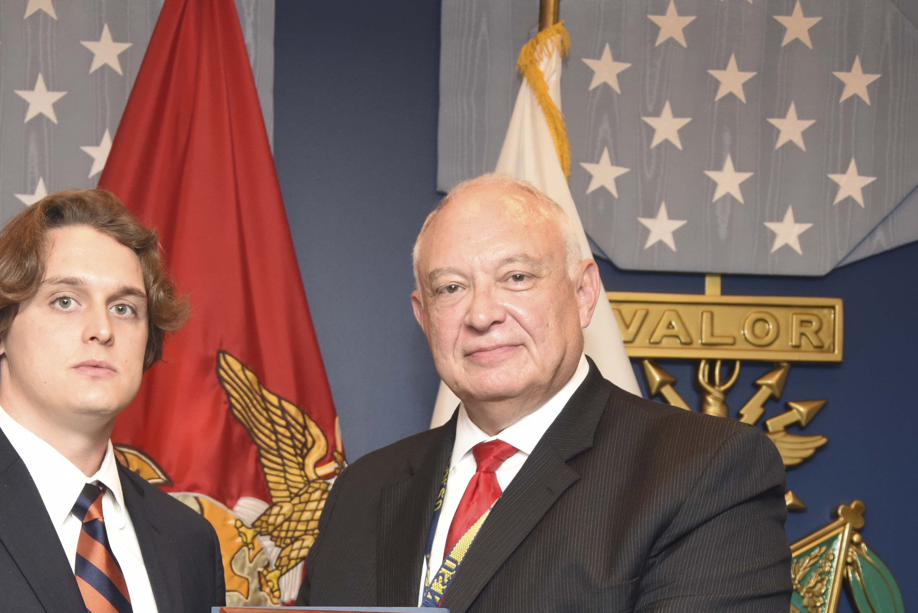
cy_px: 693
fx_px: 2270
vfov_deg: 15.0
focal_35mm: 89
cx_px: 318
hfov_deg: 22.8
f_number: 7.1
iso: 1000
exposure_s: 1/200
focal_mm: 38
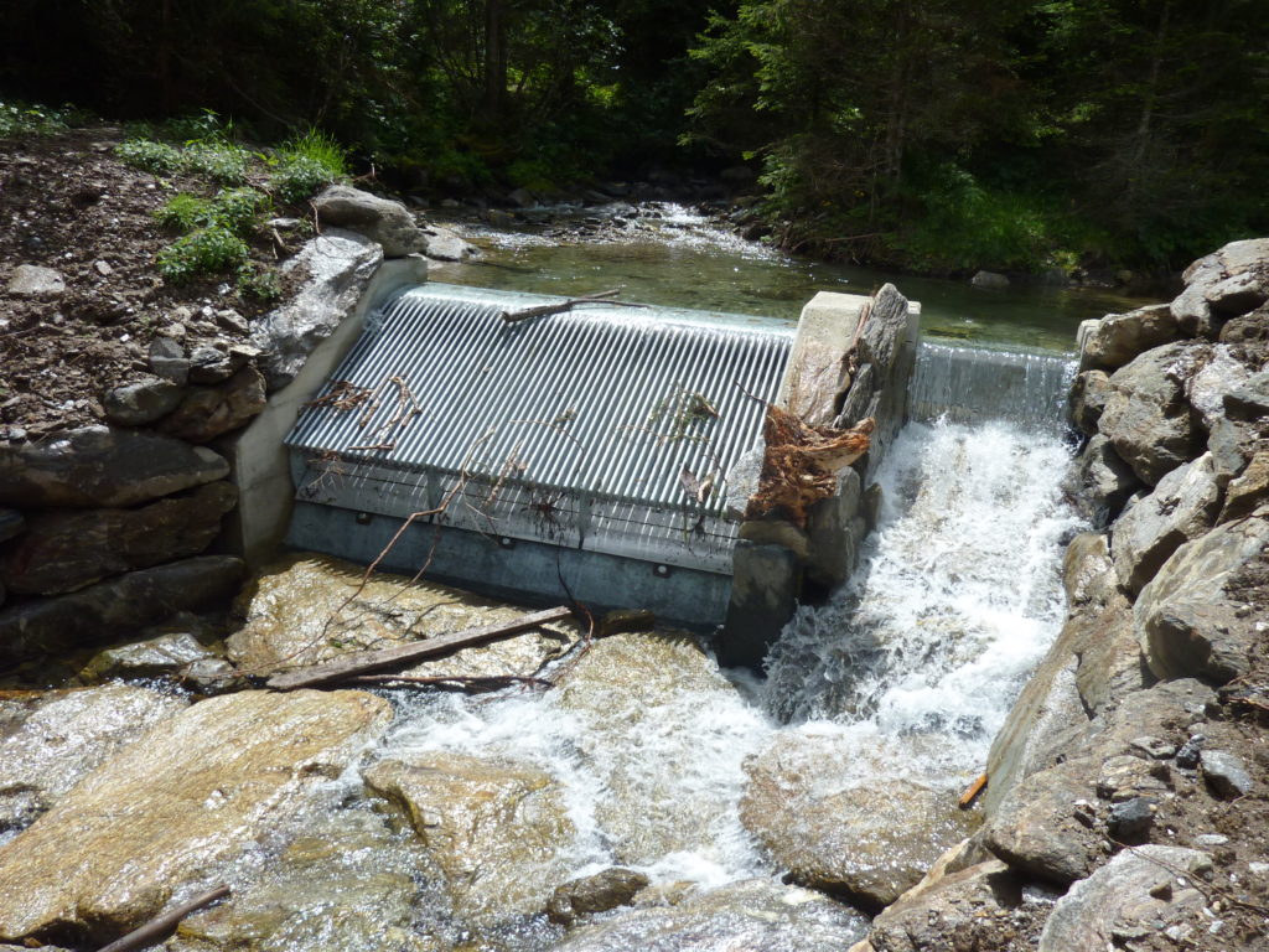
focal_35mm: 25
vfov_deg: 54.9
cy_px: 476
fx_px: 916
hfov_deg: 69.4
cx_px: 634
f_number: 3.3
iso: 80
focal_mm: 4.1
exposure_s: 1/800
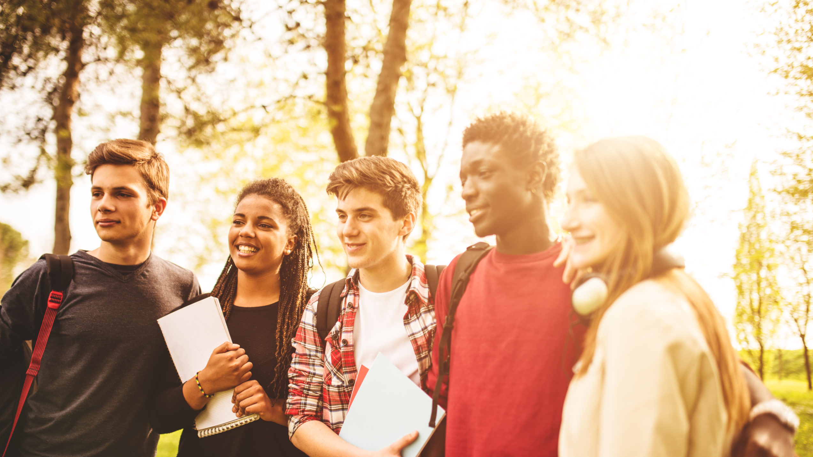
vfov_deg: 32.0
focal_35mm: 37
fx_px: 798
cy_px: 238
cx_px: 404
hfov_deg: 54.0
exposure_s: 1/1250
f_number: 1.4
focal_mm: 35
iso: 125
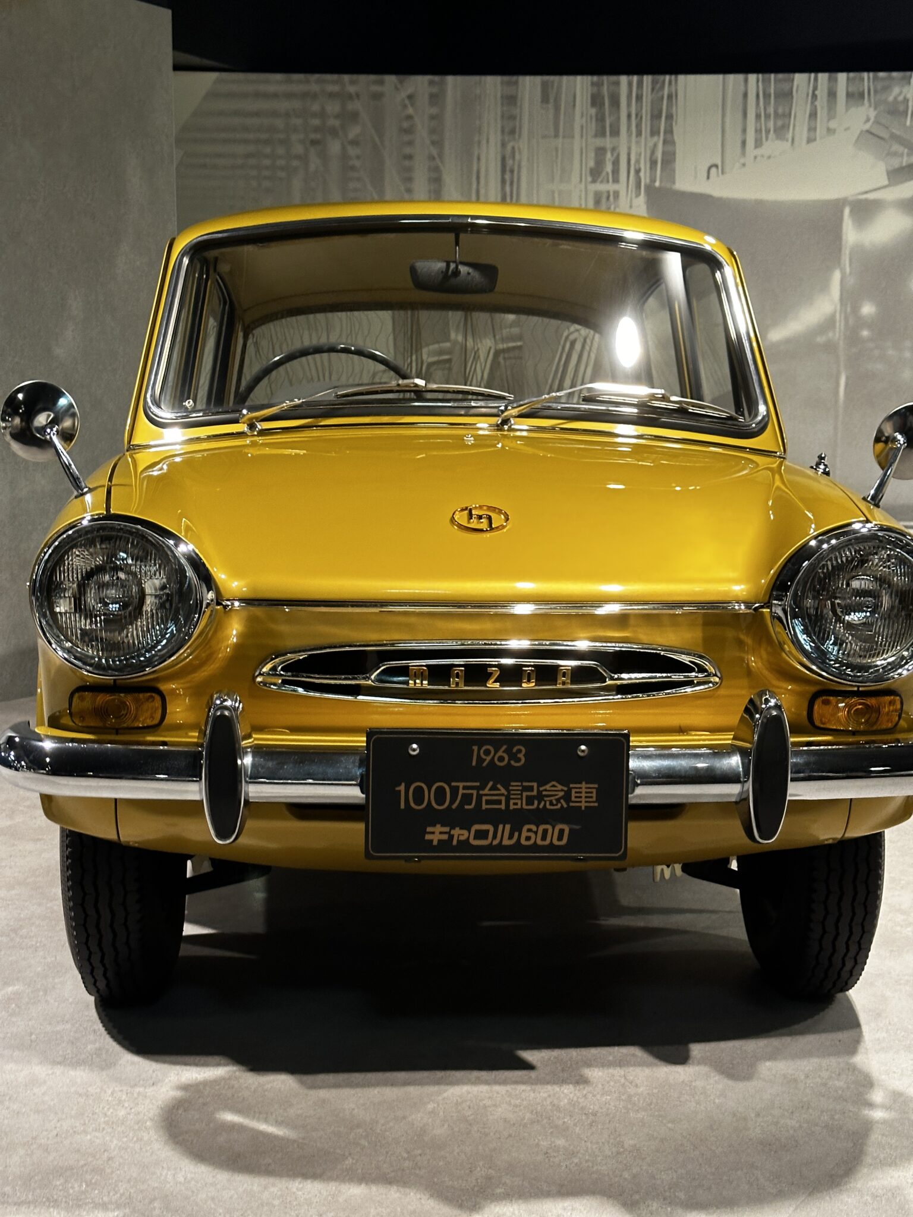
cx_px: 456
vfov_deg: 39.7
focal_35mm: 48
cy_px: 608
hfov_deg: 30.3
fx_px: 1688
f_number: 1.78
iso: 200
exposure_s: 1/40
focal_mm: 6.86
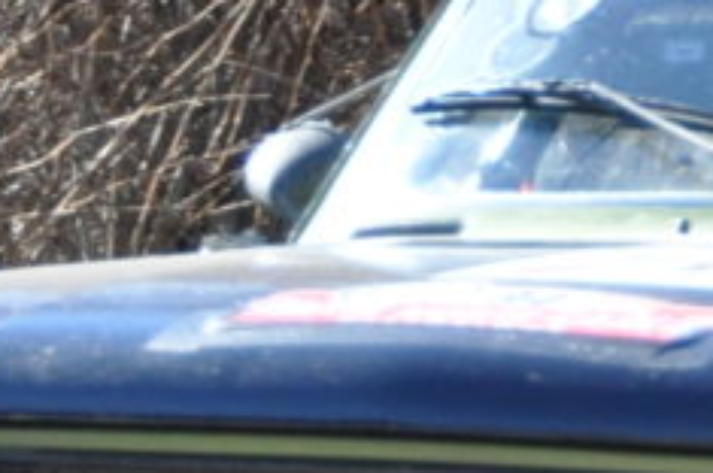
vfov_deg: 2.0
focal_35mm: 685
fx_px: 13548
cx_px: 834
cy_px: 18
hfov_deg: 3.0
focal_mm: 70
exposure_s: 1/1000
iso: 800
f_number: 5.6
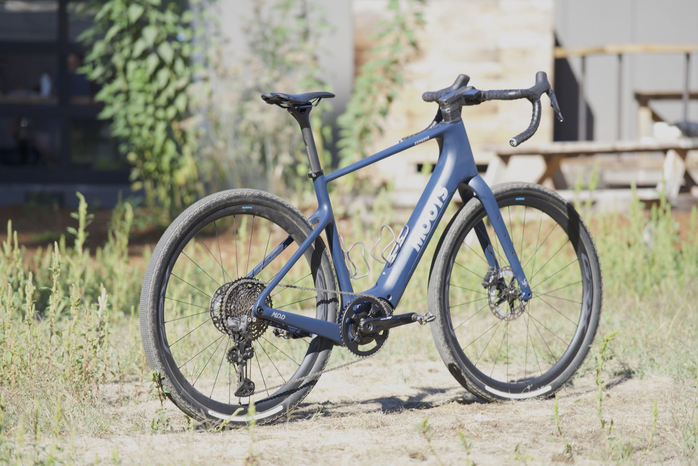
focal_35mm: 164
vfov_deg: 8.4
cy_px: 233
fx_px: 3180
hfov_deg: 12.5
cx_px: 349
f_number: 4
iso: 50
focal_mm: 164
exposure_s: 1/100
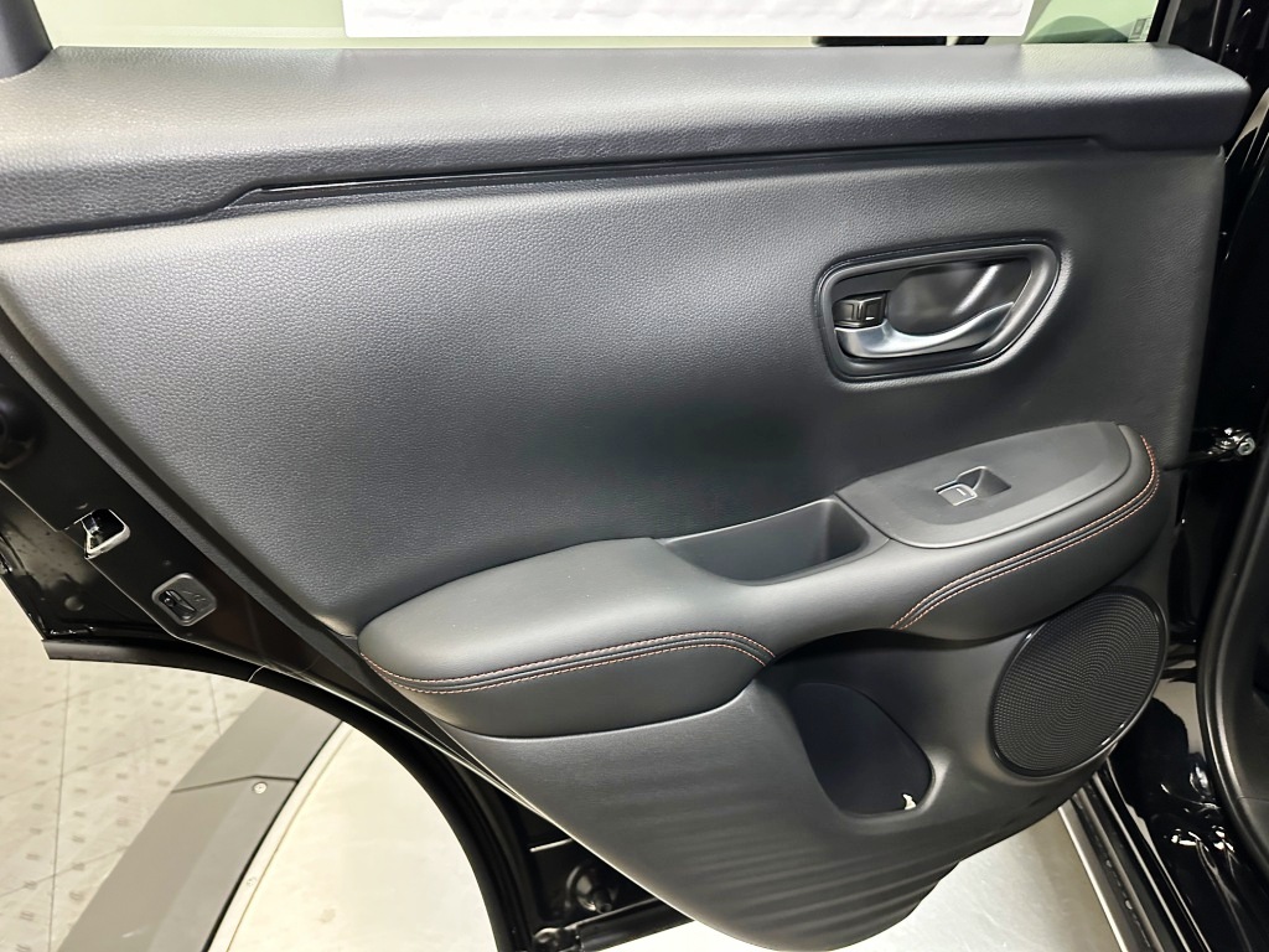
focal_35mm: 24
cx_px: 634
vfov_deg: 56.8
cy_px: 476
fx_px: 880
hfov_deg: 71.6
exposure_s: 1/40
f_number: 1.78
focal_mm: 6.86
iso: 800
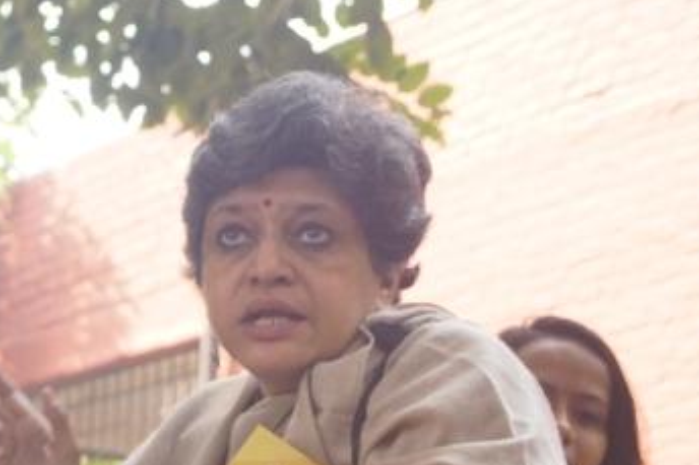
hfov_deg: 15.5
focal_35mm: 125
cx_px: -246
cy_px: 620
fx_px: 2426
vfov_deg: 10.7
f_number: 4
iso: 400
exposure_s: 1/160
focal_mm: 28
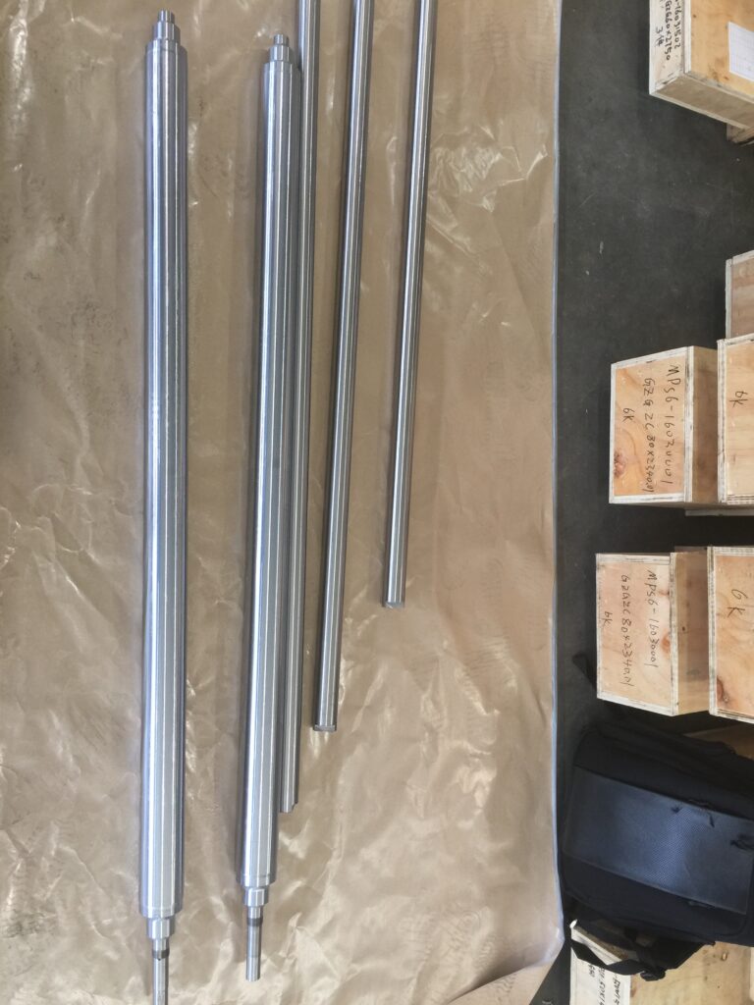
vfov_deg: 61.7
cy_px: 502
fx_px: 842
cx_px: 377
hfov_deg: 48.2
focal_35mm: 29
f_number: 2.2
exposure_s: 1/15
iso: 32
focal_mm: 4.15
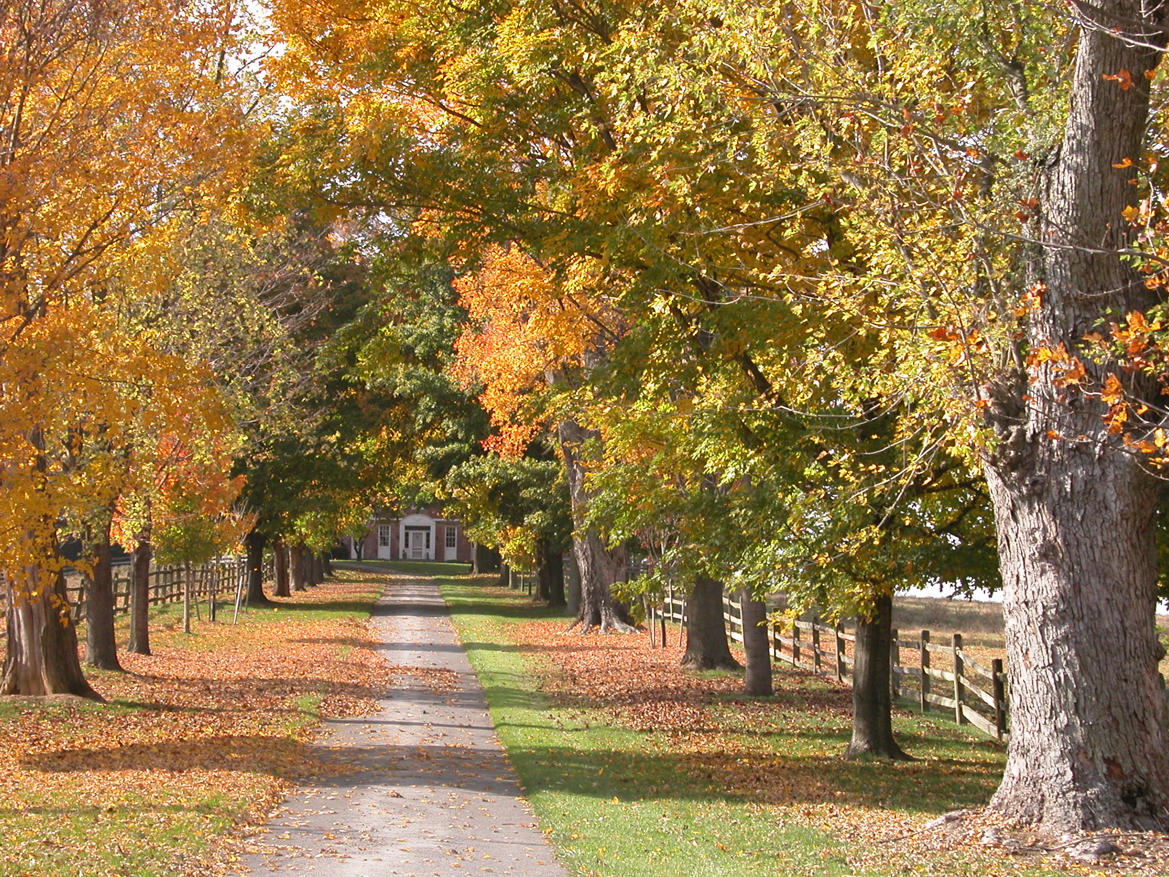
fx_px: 3174
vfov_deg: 15.7
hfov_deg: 20.9
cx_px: 500
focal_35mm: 94
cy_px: 502
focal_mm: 19.9
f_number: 4.8
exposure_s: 1/181
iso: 100
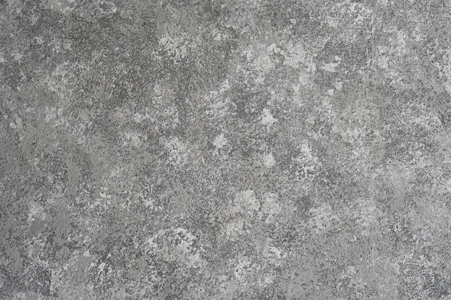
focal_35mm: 90
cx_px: 226
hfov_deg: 22.6
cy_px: 150
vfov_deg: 15.2
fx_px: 1127
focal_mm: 60
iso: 800
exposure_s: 1/25
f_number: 8
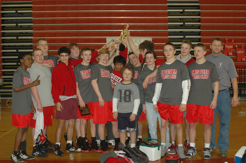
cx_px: 123
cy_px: 82
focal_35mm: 52
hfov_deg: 37.9
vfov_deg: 25.7
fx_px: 358
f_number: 3.5
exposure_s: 1/60
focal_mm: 35
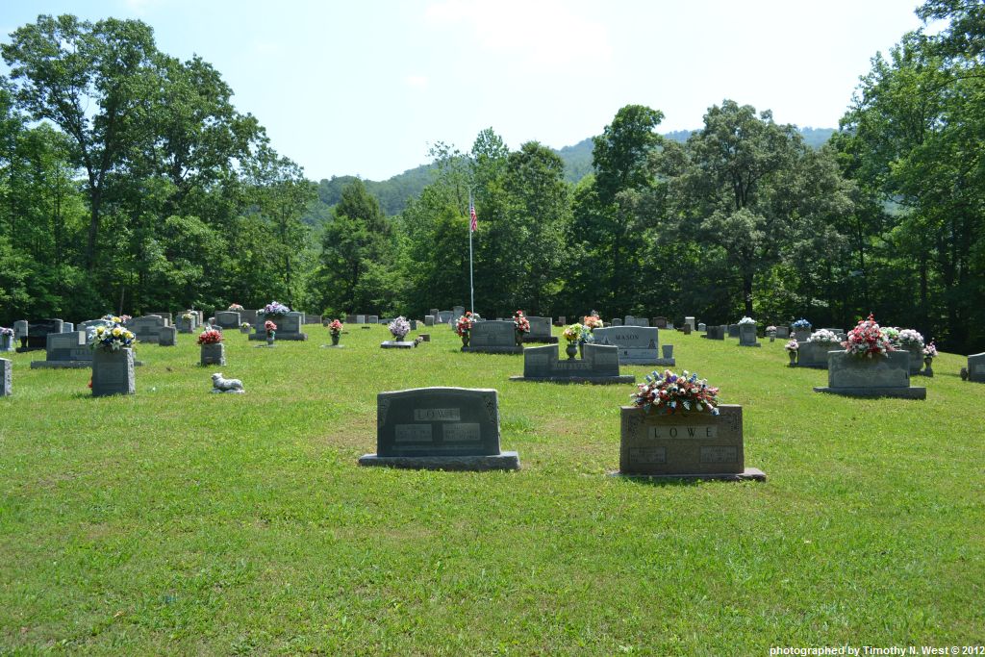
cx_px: 492
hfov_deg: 67.4
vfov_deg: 47.9
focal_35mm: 27
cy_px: 328
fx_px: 739
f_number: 7.1
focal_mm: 18
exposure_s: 1/200
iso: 100
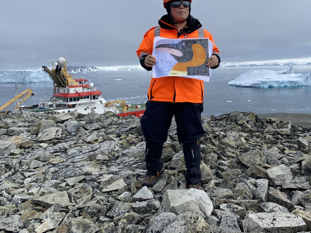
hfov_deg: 53.7
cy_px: 85
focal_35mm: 34
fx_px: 305
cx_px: 183
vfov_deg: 41.4
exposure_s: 1/5025
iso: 32
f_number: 1.8
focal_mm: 4.25
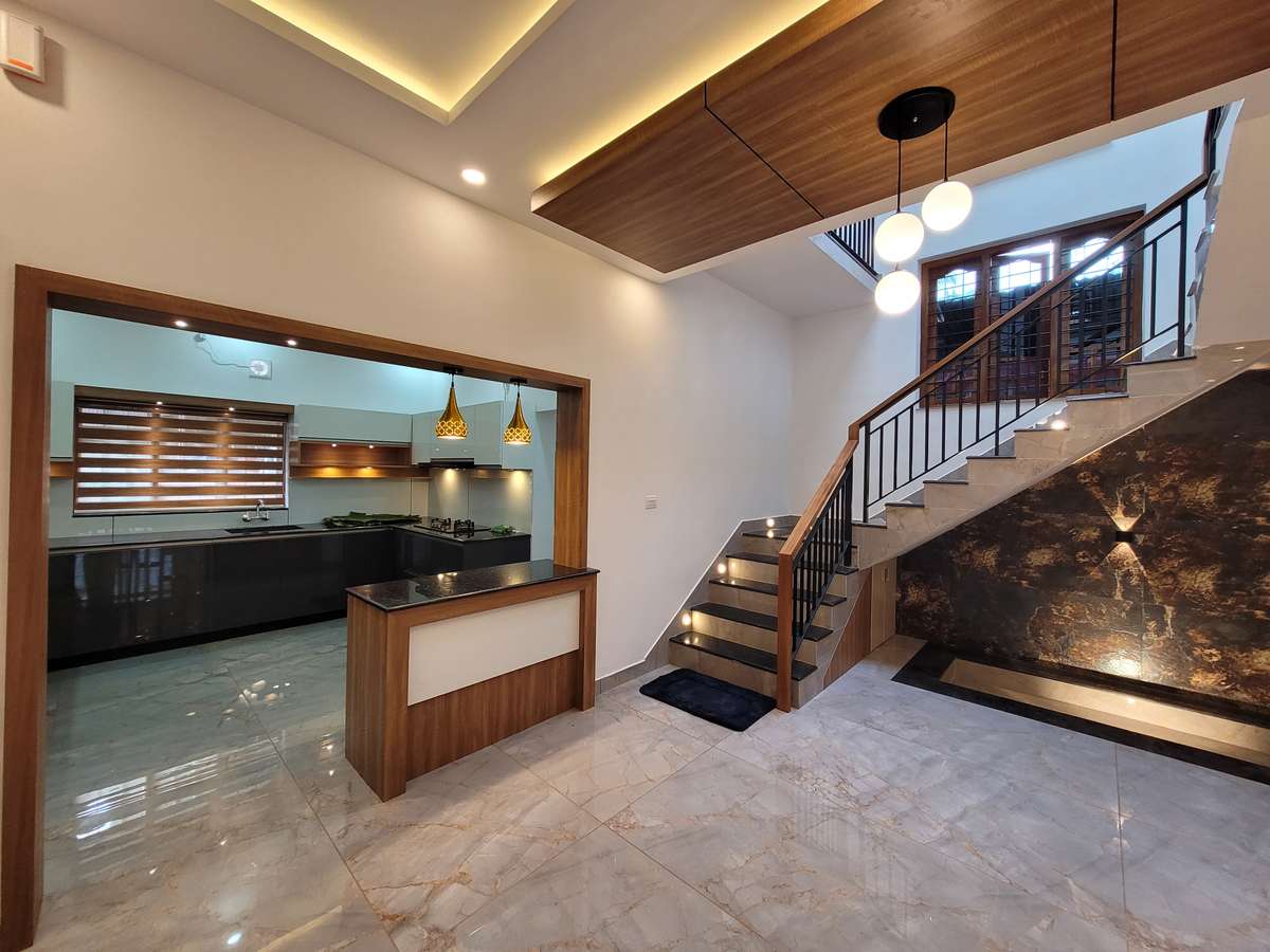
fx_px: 477
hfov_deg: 106.2
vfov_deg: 89.9
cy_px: 476
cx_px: 635
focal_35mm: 13
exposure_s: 1/50
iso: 125
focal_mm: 1.74
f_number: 2.2
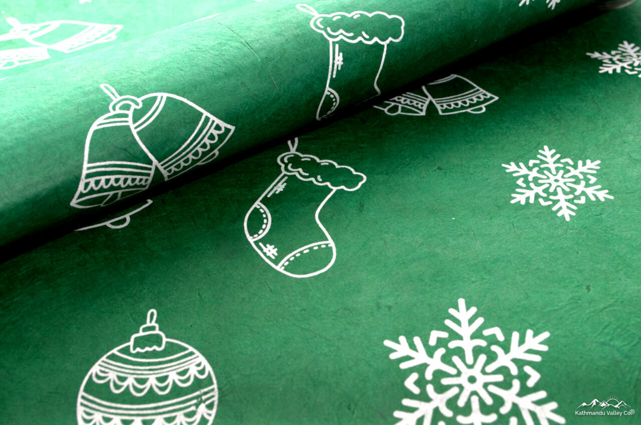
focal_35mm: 60
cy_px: 212
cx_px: 320
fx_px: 1066
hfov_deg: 33.5
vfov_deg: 22.5
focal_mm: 40
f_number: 7.1
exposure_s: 1/60
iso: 100
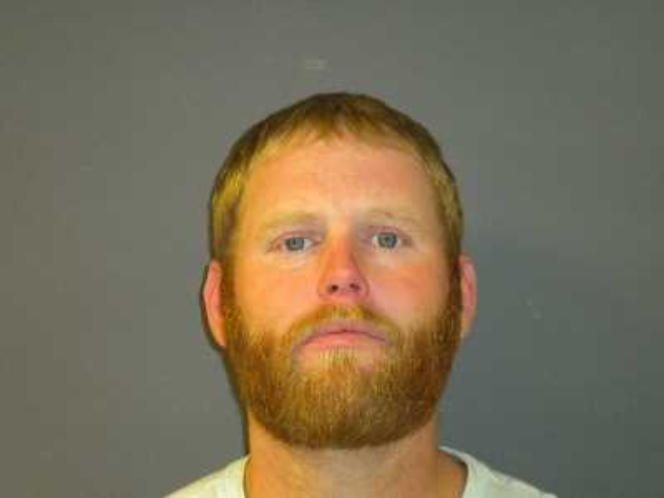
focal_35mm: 68
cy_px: 249
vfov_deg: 21.6
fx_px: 1304
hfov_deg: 28.6
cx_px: 332
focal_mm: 12.3
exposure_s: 1/60
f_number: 4.6
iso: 800
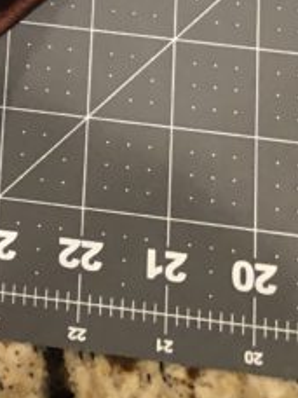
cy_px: -558
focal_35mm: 144
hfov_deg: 9.9
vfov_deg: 11.4
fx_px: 1653
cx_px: -200
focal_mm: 4
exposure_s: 1/9
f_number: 1.8
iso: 100
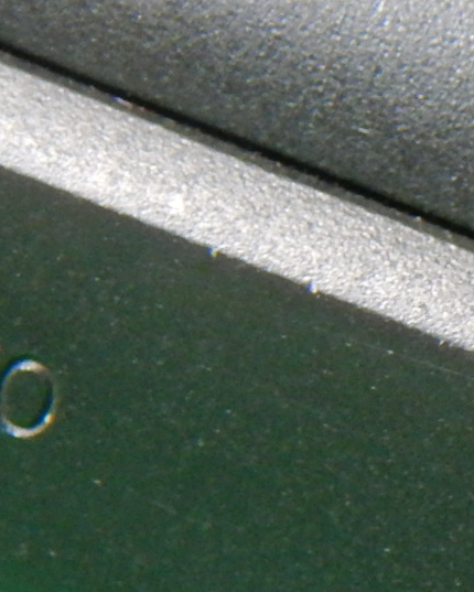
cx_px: 1012
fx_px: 4995
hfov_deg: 5.3
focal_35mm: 285
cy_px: 571
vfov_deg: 6.8
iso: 400
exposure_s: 1/25
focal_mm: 12.3
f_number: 4.1
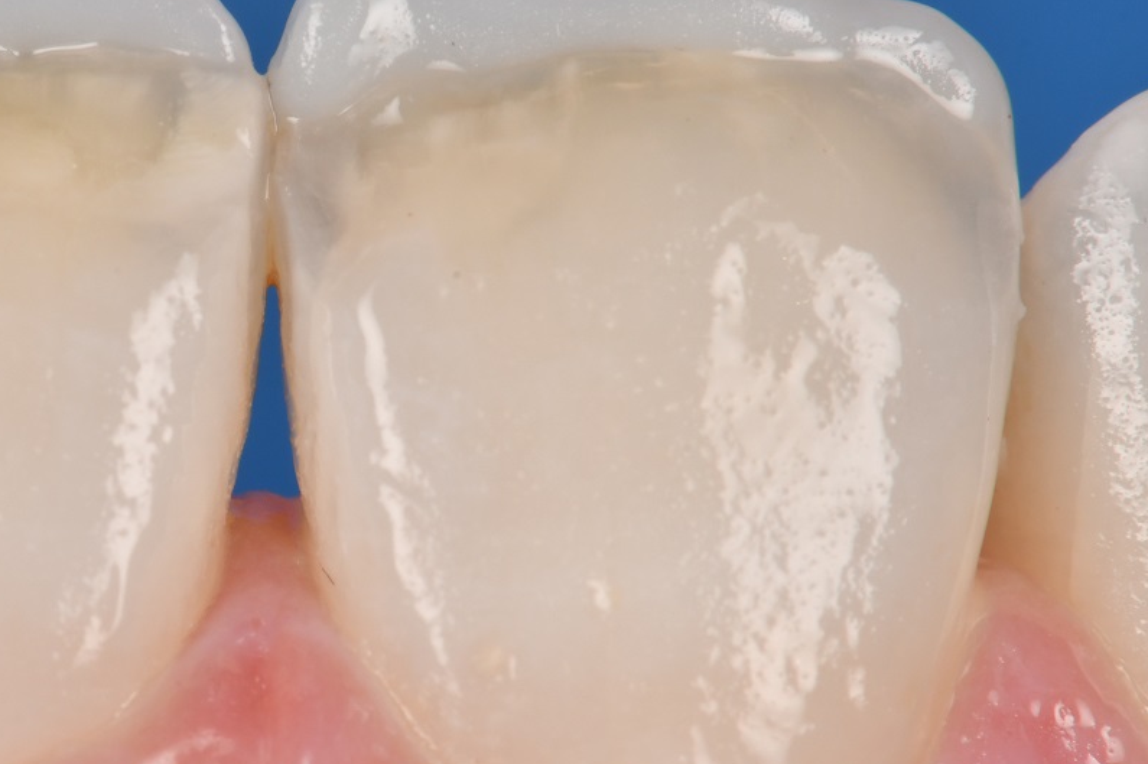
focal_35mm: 267
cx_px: 241
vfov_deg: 5.1
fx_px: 8509
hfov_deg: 7.7
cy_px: 371
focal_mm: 105
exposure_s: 1/200
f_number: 32
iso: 200
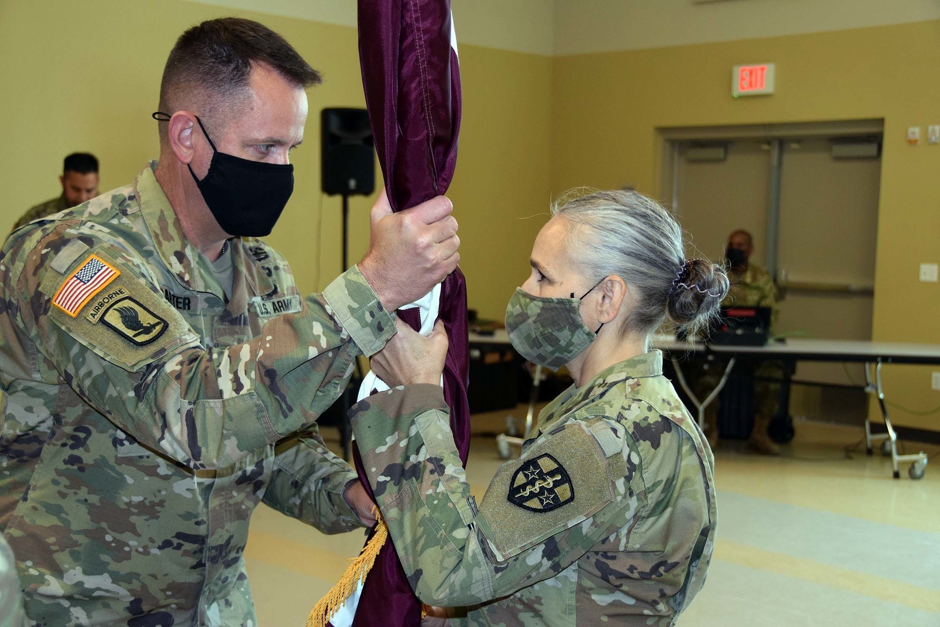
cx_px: 470
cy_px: 314
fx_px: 1254
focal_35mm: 48
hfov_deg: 41.1
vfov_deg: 28.1
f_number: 4.2
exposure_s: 1/60
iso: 800
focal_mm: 32
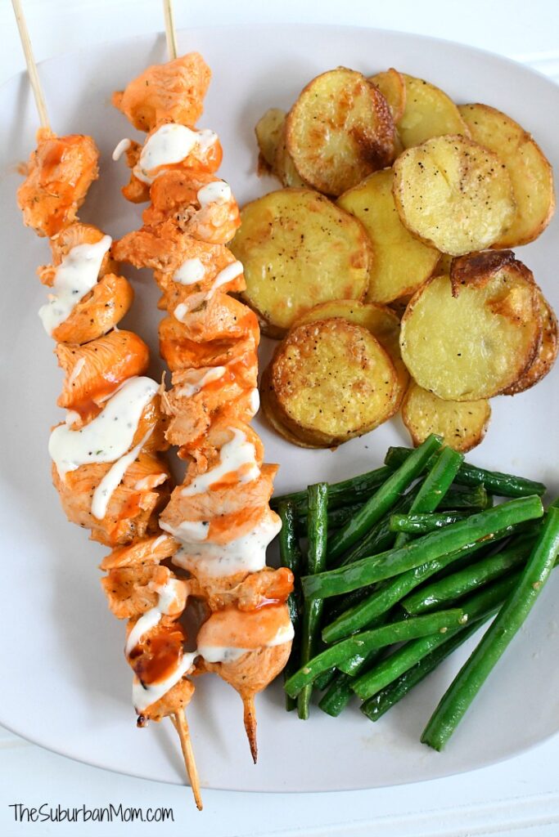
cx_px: 280
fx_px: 1222
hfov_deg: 25.8
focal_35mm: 52
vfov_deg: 37.8
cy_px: 418
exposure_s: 1/125
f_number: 3.5
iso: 3200
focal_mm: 35
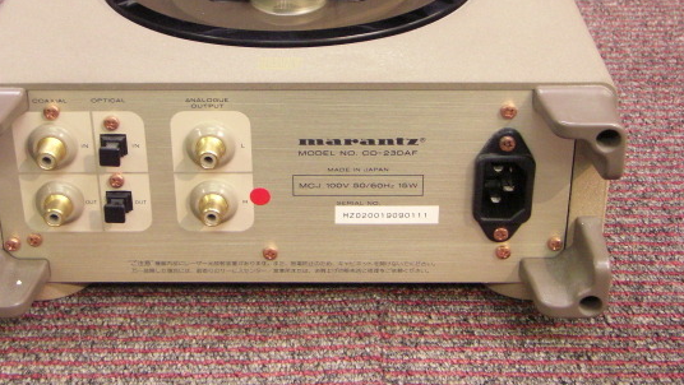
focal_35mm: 65
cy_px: 108
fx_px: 1179
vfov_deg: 18.5
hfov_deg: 32.3
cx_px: 306
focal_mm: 8.4
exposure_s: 1/30
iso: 400
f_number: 3.7
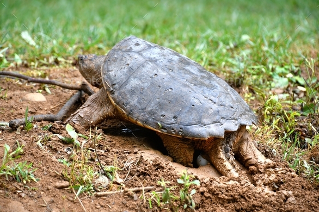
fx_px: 2475
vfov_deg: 4.9
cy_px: 106
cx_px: 159
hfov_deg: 7.4
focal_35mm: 280
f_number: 6
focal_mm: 185
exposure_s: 1/80
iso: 320
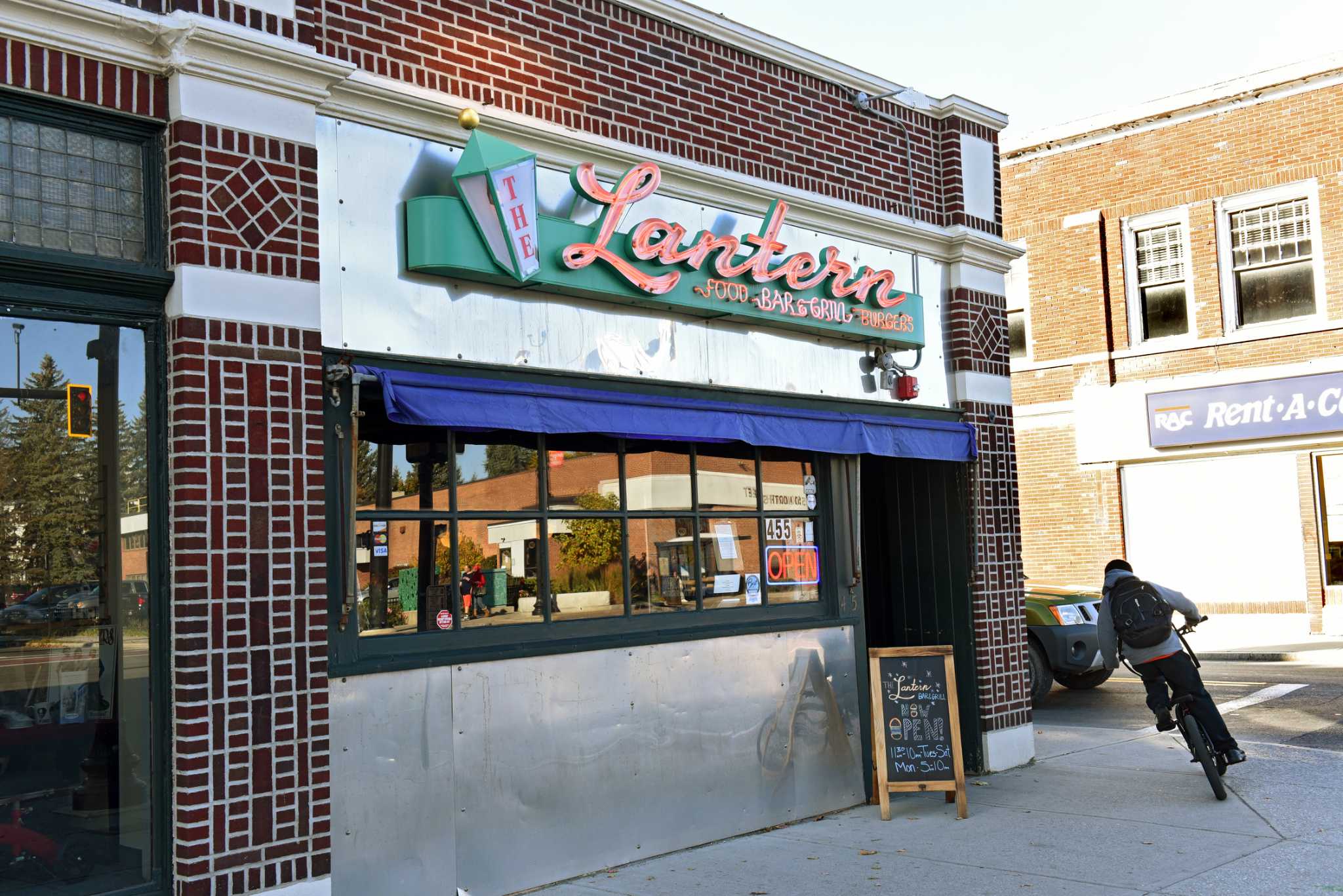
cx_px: 672
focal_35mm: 38
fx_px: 1418
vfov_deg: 35.1
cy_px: 448
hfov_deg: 50.7
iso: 1000
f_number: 7.1
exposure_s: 1/400
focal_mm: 38
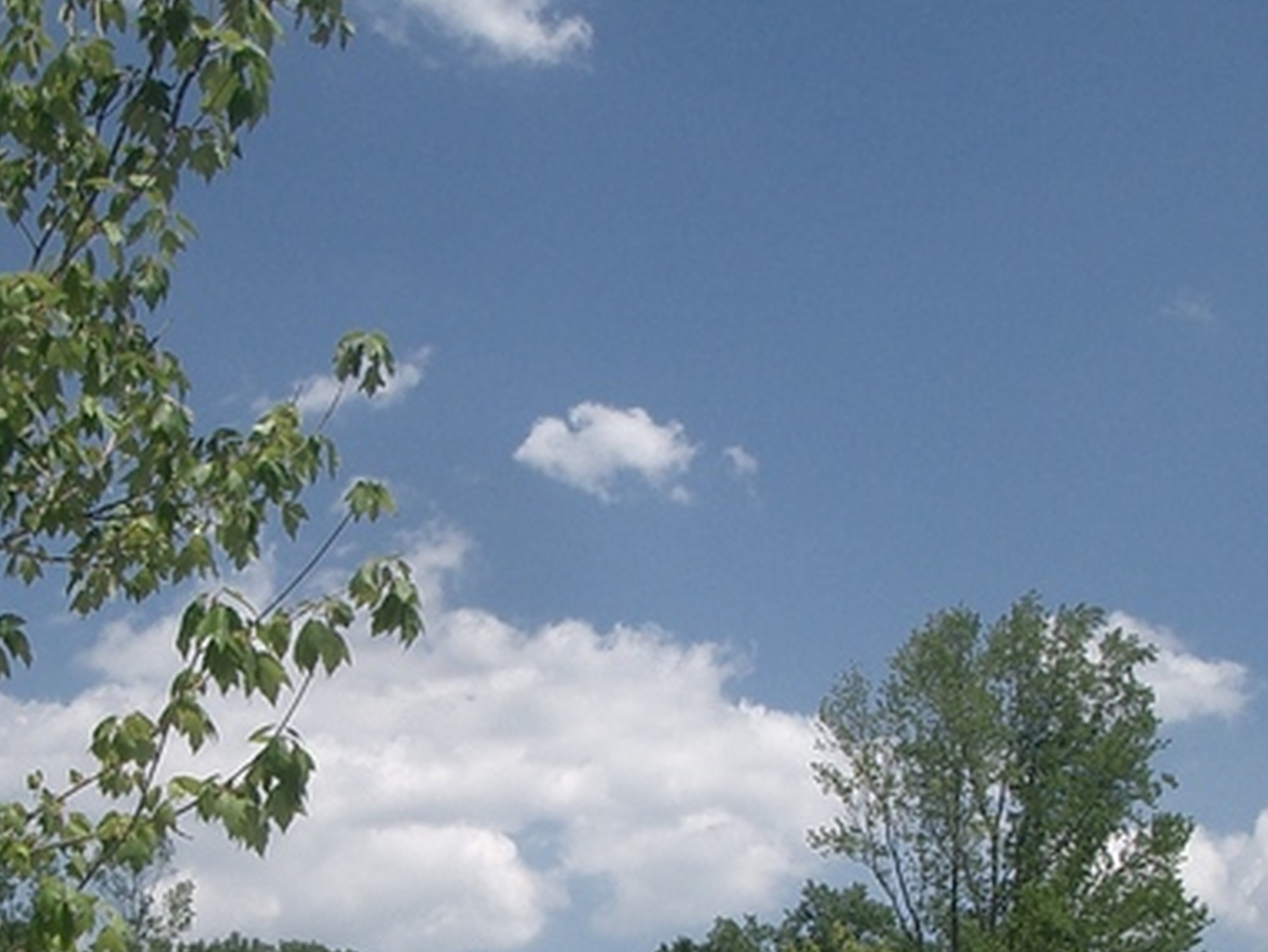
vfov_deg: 19.2
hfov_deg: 25.9
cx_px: 500
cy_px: 892
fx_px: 2749
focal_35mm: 75
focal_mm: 5.8
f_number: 4.3
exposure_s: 1/640
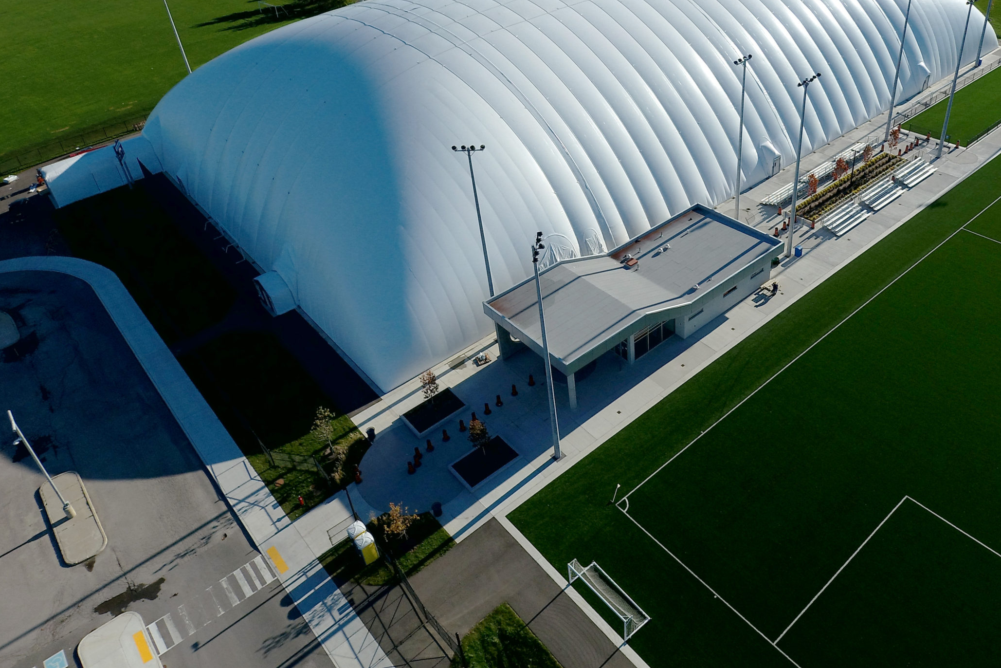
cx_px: 599
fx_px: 612
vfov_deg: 55.9
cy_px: 215
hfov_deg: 77.7
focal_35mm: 22
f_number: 2.8
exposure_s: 1/1852
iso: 100
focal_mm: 3.15
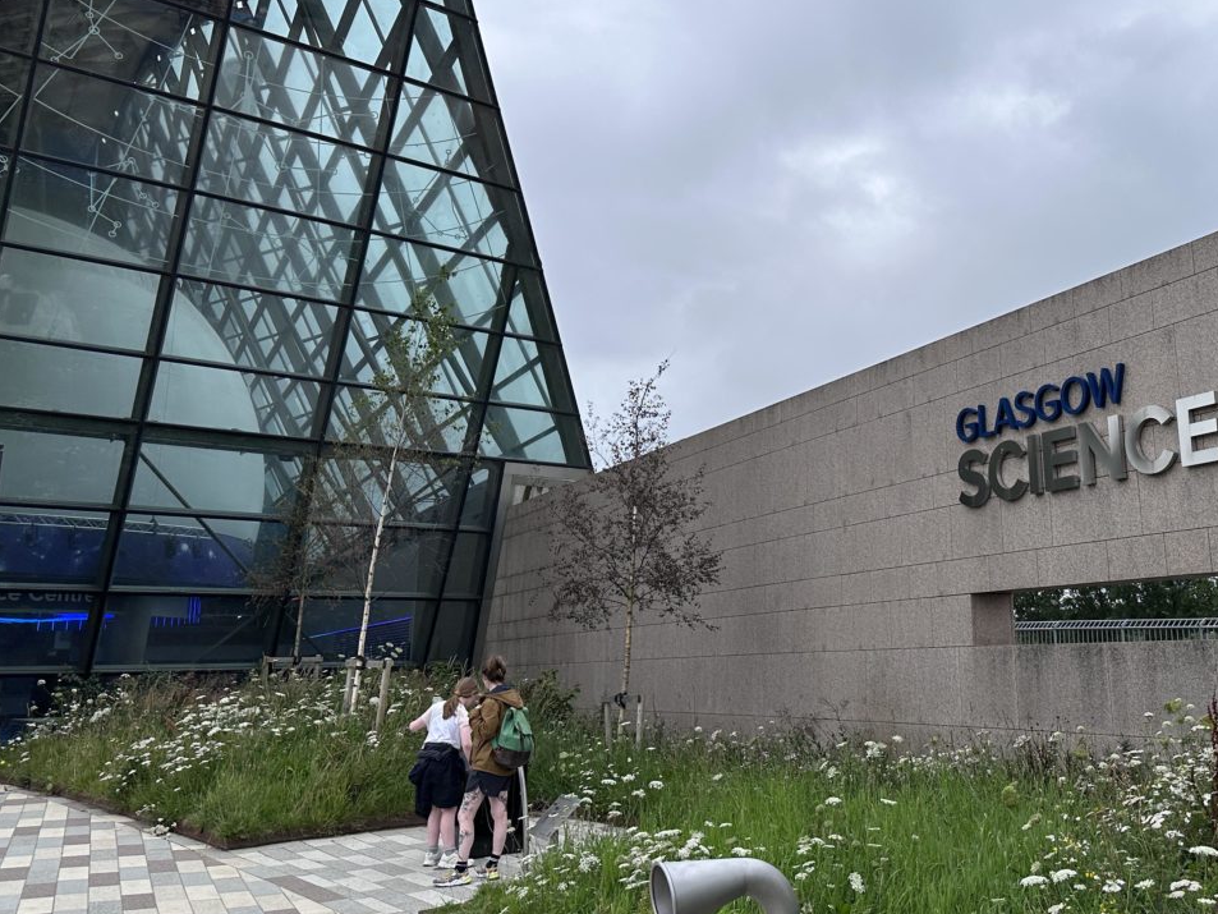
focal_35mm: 34
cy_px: 375
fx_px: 1196
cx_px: 859
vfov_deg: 41.6
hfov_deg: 52.4
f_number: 1.78
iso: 80
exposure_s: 1/3597
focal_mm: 6.86
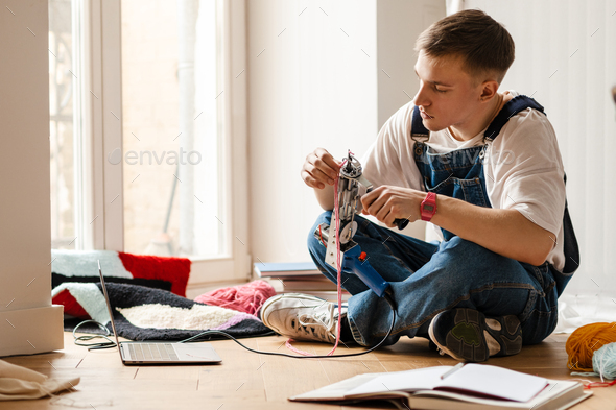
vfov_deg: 18.2
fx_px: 1283
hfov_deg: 27.0
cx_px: 308
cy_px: 205
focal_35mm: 75
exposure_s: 1/200
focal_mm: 50
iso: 400
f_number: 1.8
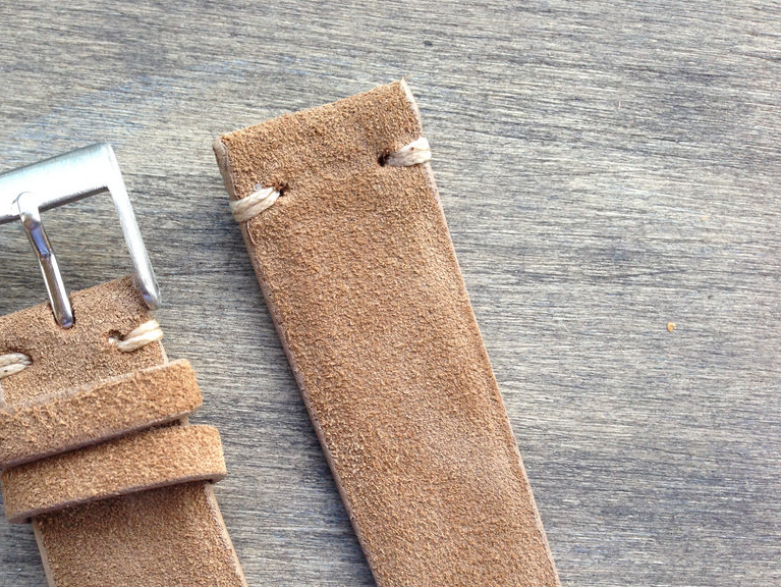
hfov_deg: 43.4
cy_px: 368
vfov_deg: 33.5
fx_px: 971
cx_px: 277
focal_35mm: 43
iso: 80
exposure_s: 1/120
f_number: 2.4
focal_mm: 4.12
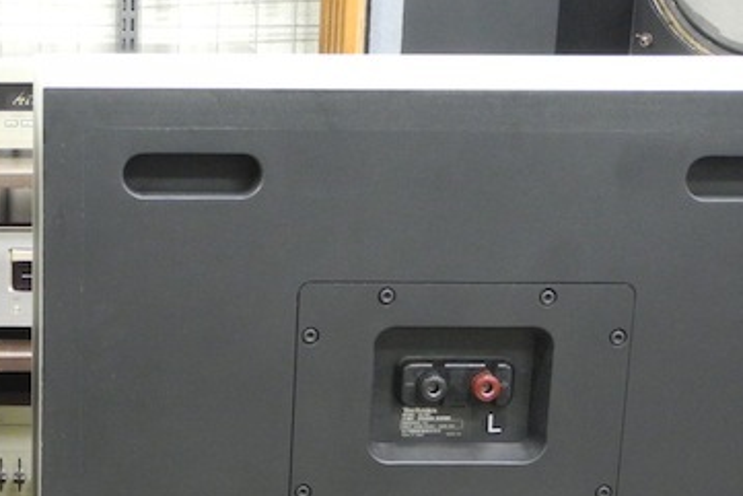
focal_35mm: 105
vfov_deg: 12.7
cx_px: 19
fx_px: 2168
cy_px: 622
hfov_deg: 19.0
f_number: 3.2
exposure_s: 1/8.9
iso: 400
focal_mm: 8.1
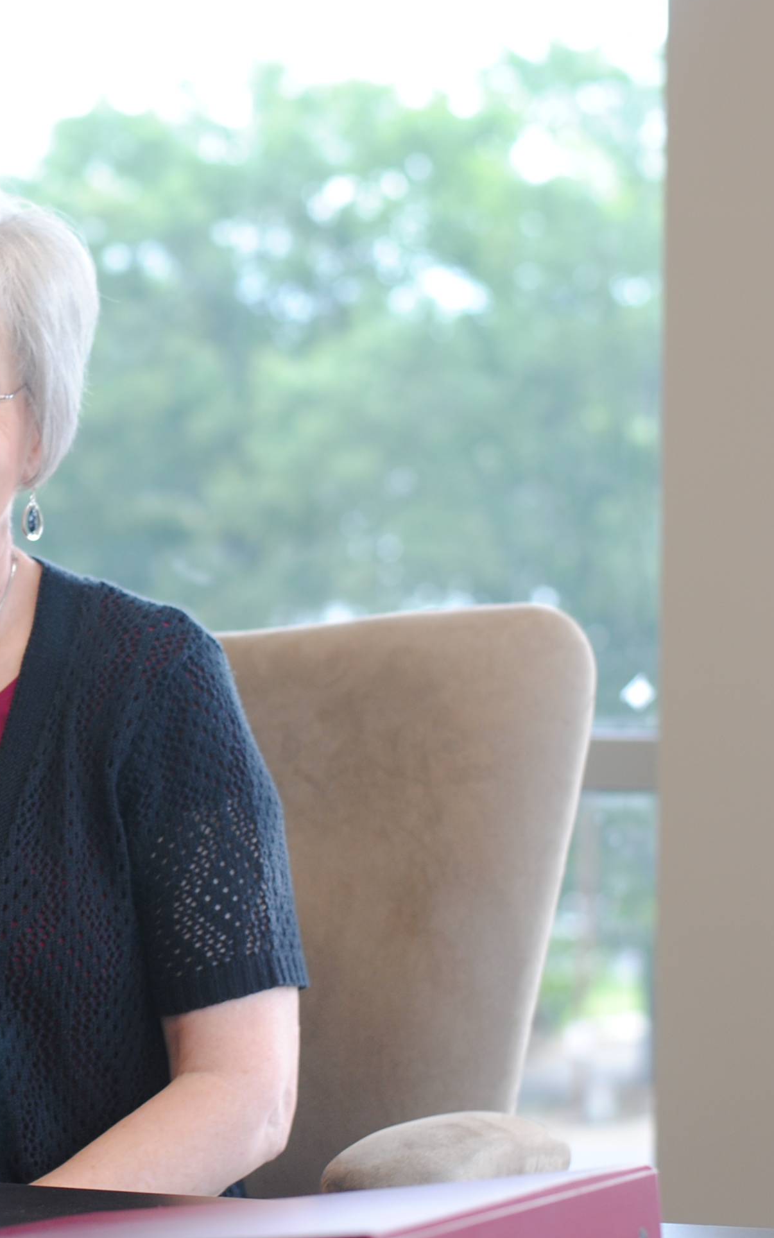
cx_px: -66
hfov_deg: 11.2
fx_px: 3880
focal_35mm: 115
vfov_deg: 18.1
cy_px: 615
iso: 200
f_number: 3.5
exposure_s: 1/50
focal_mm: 50
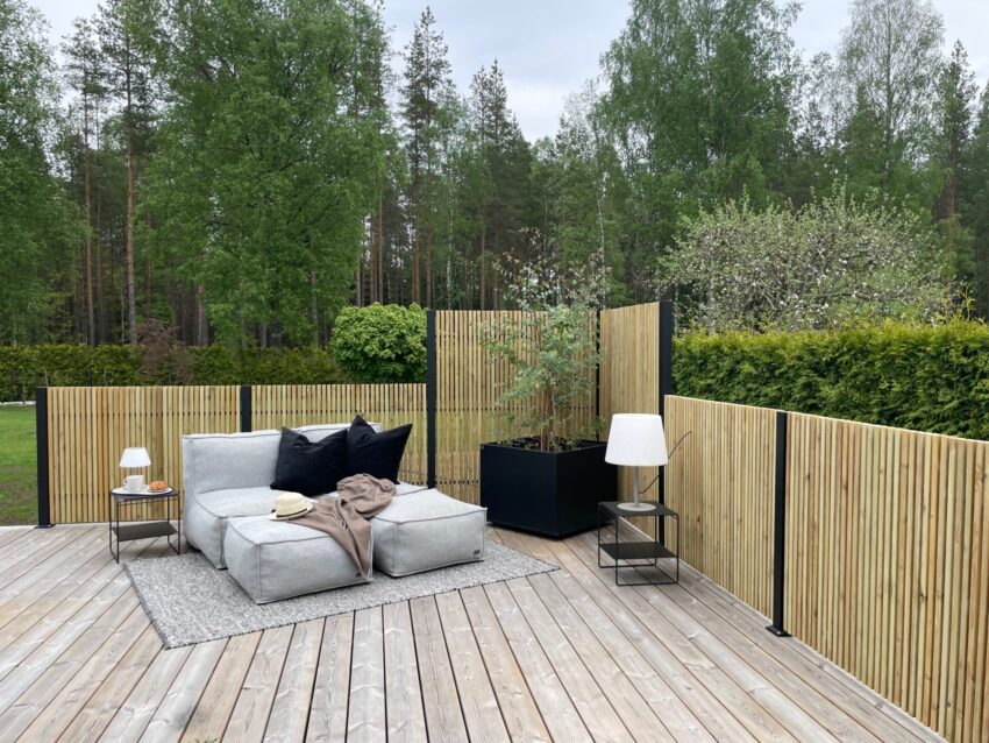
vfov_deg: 53.1
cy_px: 372
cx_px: 494
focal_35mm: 26
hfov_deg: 67.3
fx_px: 743
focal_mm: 4.2
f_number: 1.6
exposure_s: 1/1276
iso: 32
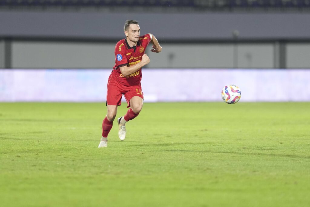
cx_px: 155
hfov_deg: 6.9
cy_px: 104
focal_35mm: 300
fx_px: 2584
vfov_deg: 4.6
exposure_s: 1/1000
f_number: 2.8
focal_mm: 300
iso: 2000
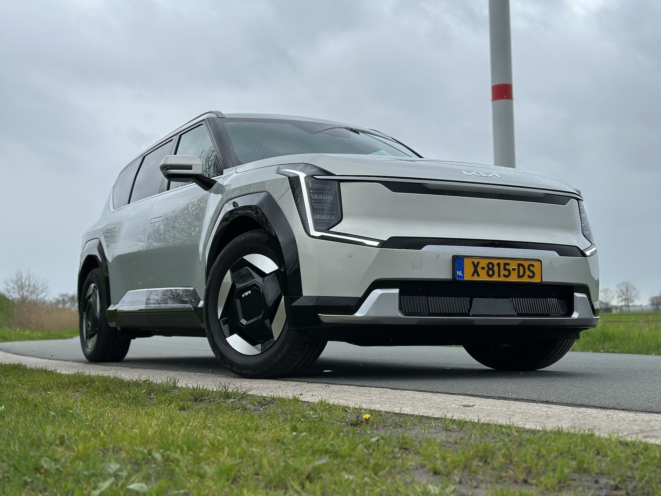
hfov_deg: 39.7
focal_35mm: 48
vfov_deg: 30.3
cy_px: 248
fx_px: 917
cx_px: 330
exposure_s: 1/2532
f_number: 1.78
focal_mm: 6.86
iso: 100
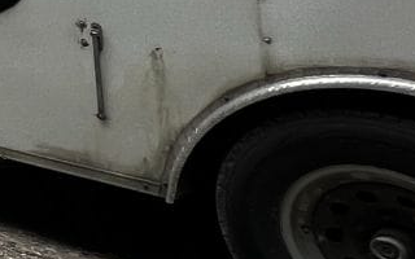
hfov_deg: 12.1
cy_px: -268
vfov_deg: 13.1
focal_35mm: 86
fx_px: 973
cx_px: -781
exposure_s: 1/392
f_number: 1.8
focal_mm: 1.57
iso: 32
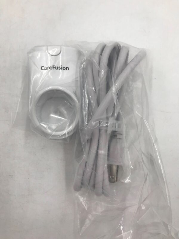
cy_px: 120
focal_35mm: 28
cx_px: 90
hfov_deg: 49.7
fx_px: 193
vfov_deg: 63.4
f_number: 1.8
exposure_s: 1/262
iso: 20
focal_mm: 3.99
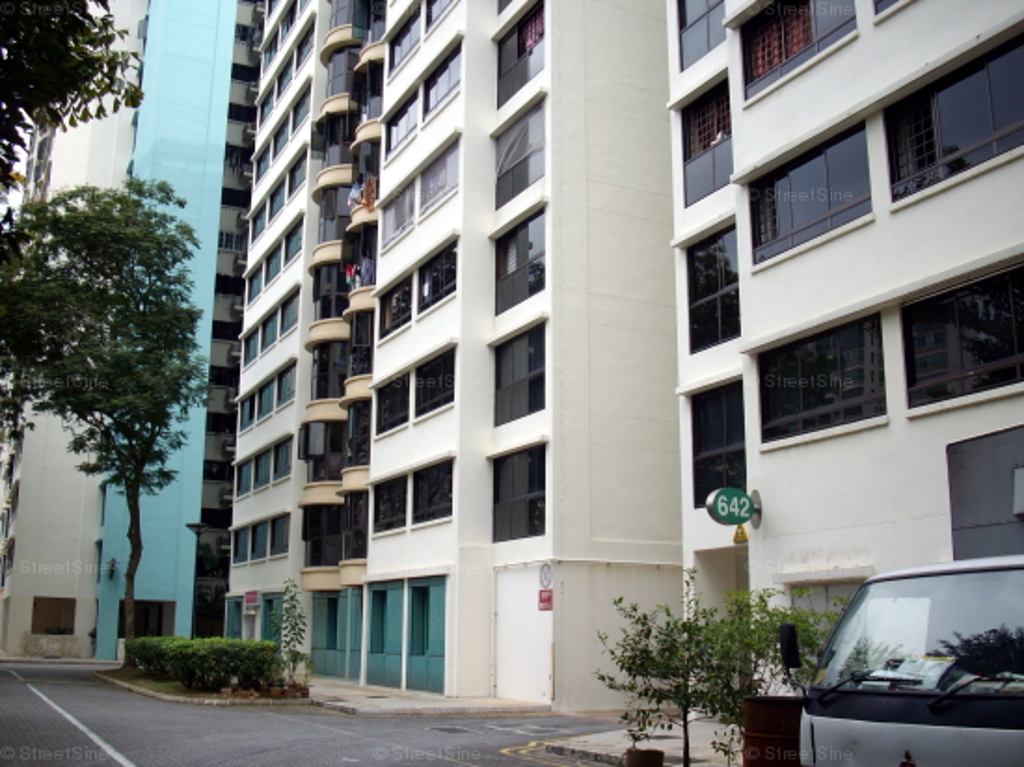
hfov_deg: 50.2
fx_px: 1094
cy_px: 384
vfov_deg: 38.6
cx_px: 512
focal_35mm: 37
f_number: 2.8
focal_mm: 6.2
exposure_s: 1/400
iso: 80
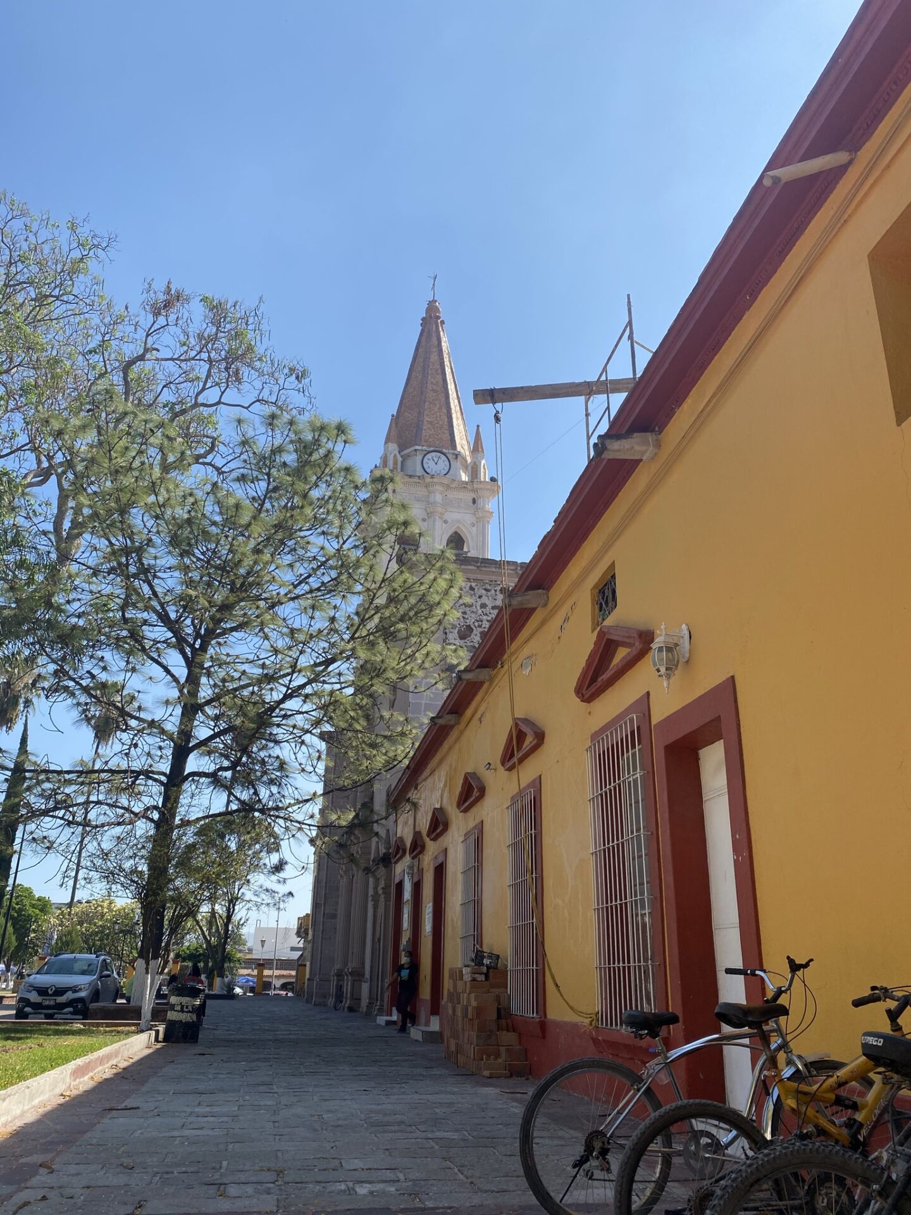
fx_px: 912
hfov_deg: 53.1
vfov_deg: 67.3
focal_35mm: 26
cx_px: 456
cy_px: 608
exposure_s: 1/2358
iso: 32
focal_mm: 4.25
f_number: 1.8
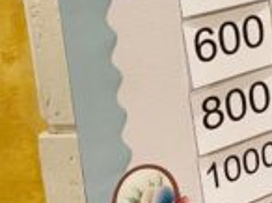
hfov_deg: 15.2
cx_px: 527
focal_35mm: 107
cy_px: -24
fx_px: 839
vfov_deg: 13.5
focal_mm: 4.25
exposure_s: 1/60
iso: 320
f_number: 1.8
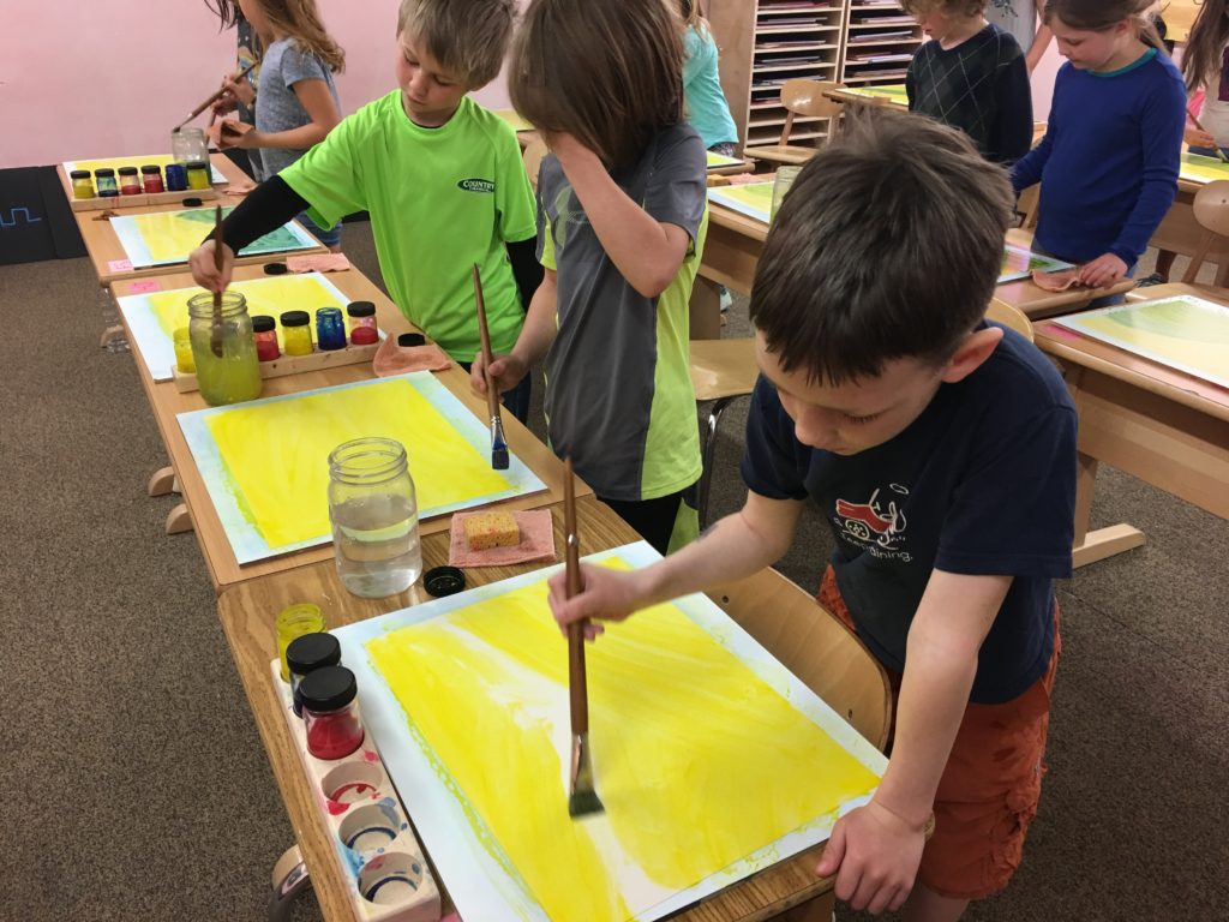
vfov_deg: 48.2
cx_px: 614
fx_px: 1030
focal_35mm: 29
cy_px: 461
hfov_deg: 61.7
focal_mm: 4.15
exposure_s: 1/15
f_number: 2.2
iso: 40
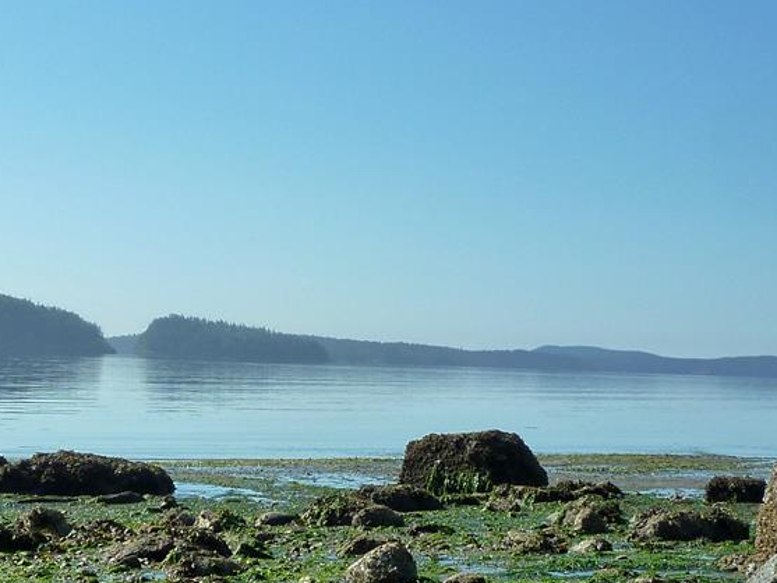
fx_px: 1684
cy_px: 371
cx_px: 292
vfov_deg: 19.6
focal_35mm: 75
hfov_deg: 25.9
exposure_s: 1/640
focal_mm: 5.2
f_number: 4.5
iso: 125
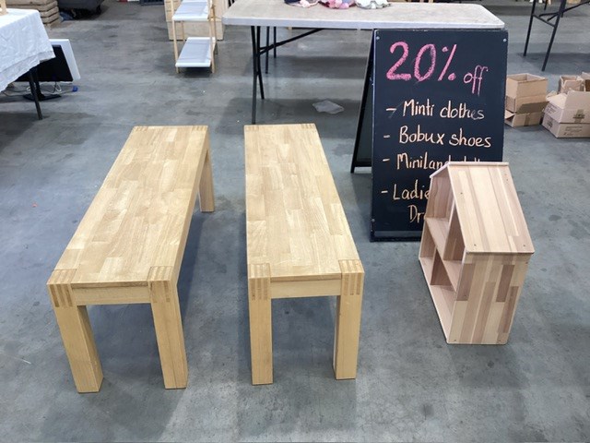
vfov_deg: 45.4
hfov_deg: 58.4
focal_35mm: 31
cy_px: 222
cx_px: 295
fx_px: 528
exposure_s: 1/50
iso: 160
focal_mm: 3.3
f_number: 2.4
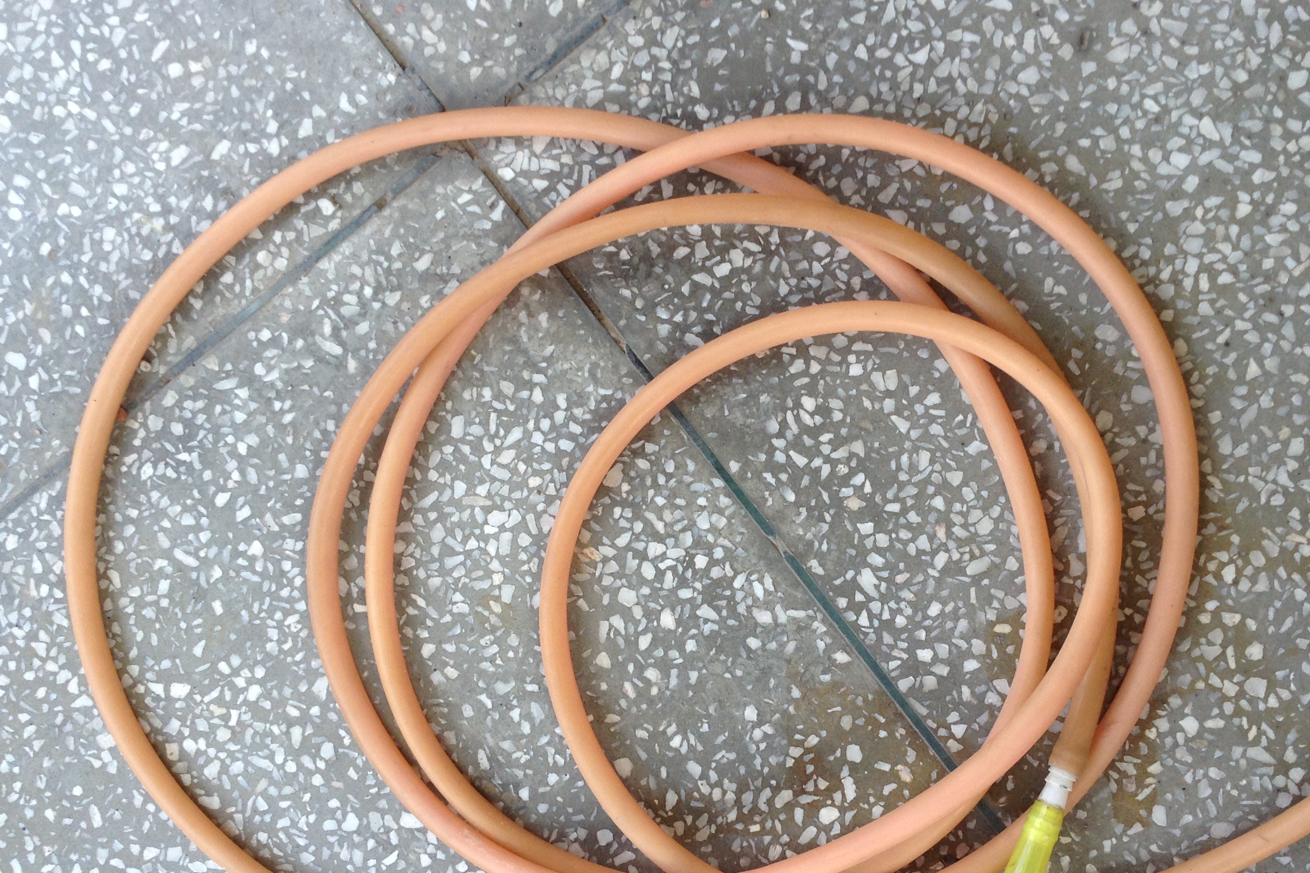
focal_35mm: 39
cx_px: 738
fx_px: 1419
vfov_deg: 34.1
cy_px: 514
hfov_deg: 49.4
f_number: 2.4
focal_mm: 3.3
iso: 40
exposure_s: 1/120
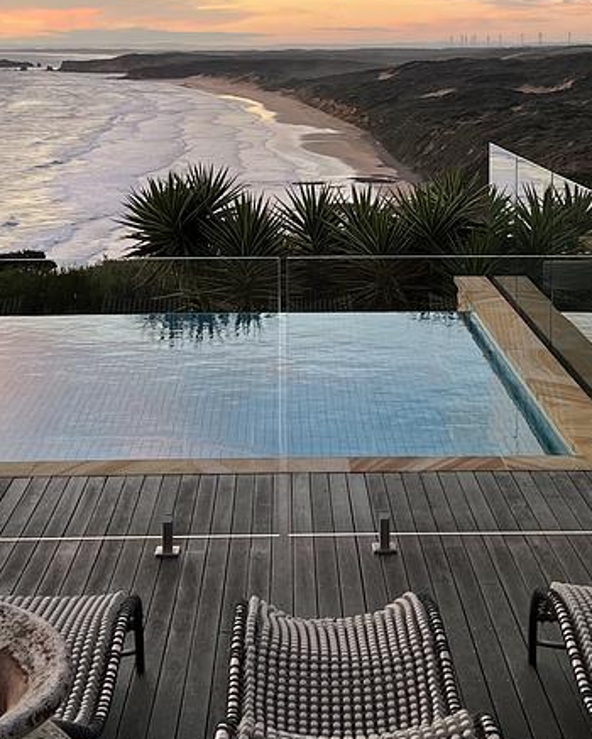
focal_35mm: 67
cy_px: 142
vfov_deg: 27.7
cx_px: 322
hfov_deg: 22.8
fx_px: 1466
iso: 50
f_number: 1.5
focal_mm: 5.7
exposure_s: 1/121
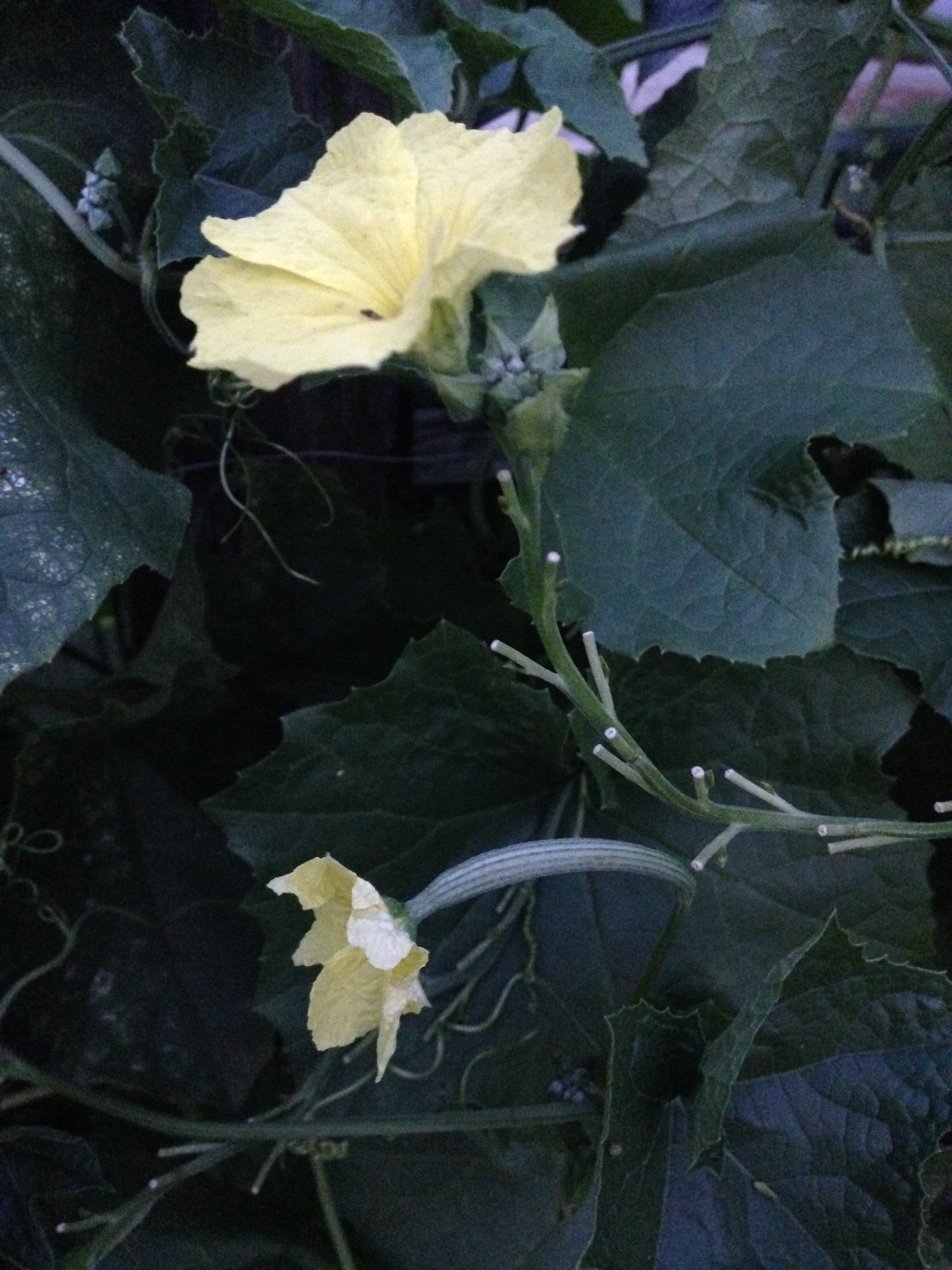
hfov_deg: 42.9
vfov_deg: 55.4
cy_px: 635
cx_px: 476
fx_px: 1210
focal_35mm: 33
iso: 800
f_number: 2.4
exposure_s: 1/15
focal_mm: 4.12
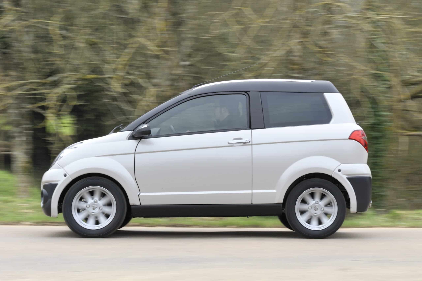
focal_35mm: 62
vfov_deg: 21.9
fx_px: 727
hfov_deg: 32.4
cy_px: 140
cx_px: 211
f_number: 14
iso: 500
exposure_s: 1/100
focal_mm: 62
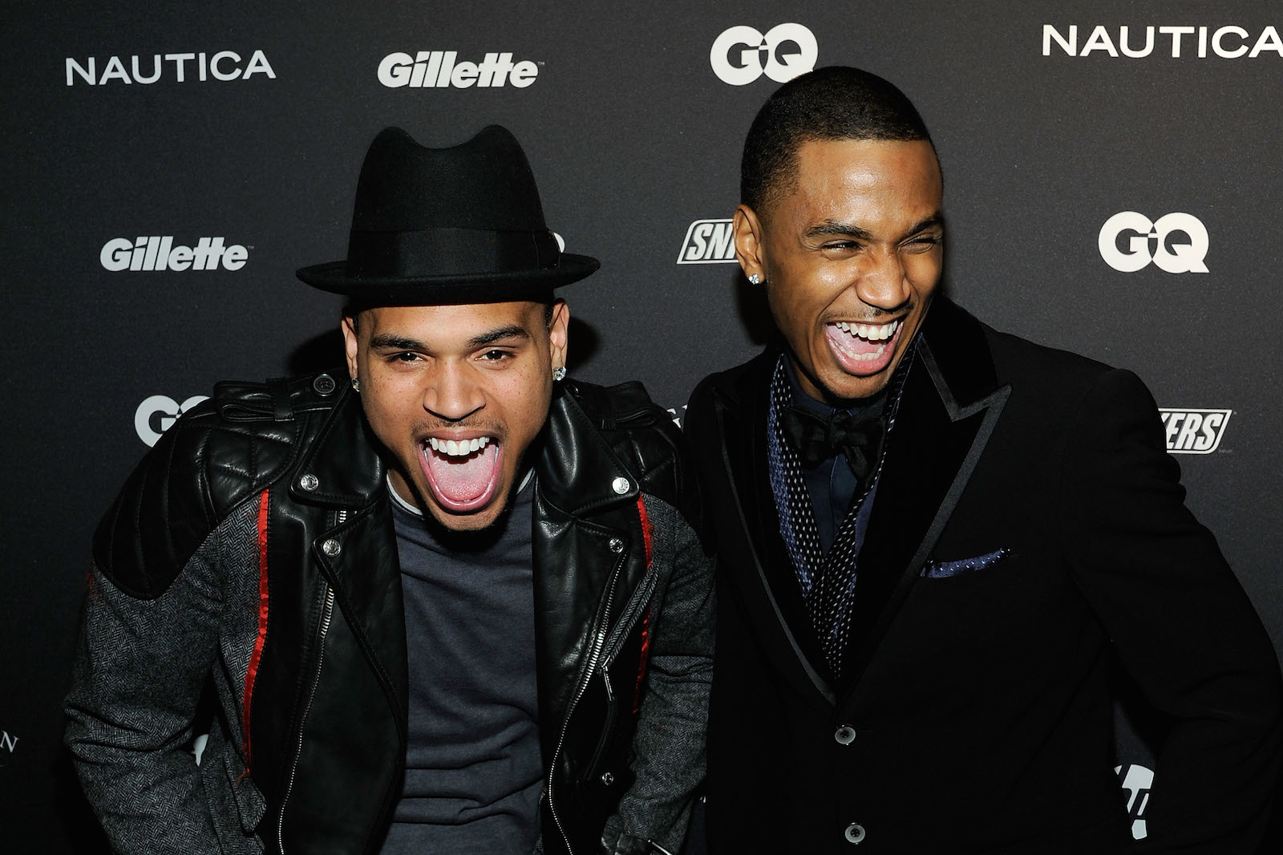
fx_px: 1069
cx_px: 642
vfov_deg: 43.6
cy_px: 428
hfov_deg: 61.9
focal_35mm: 30
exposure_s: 1/125
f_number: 6.3
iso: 500
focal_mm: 30
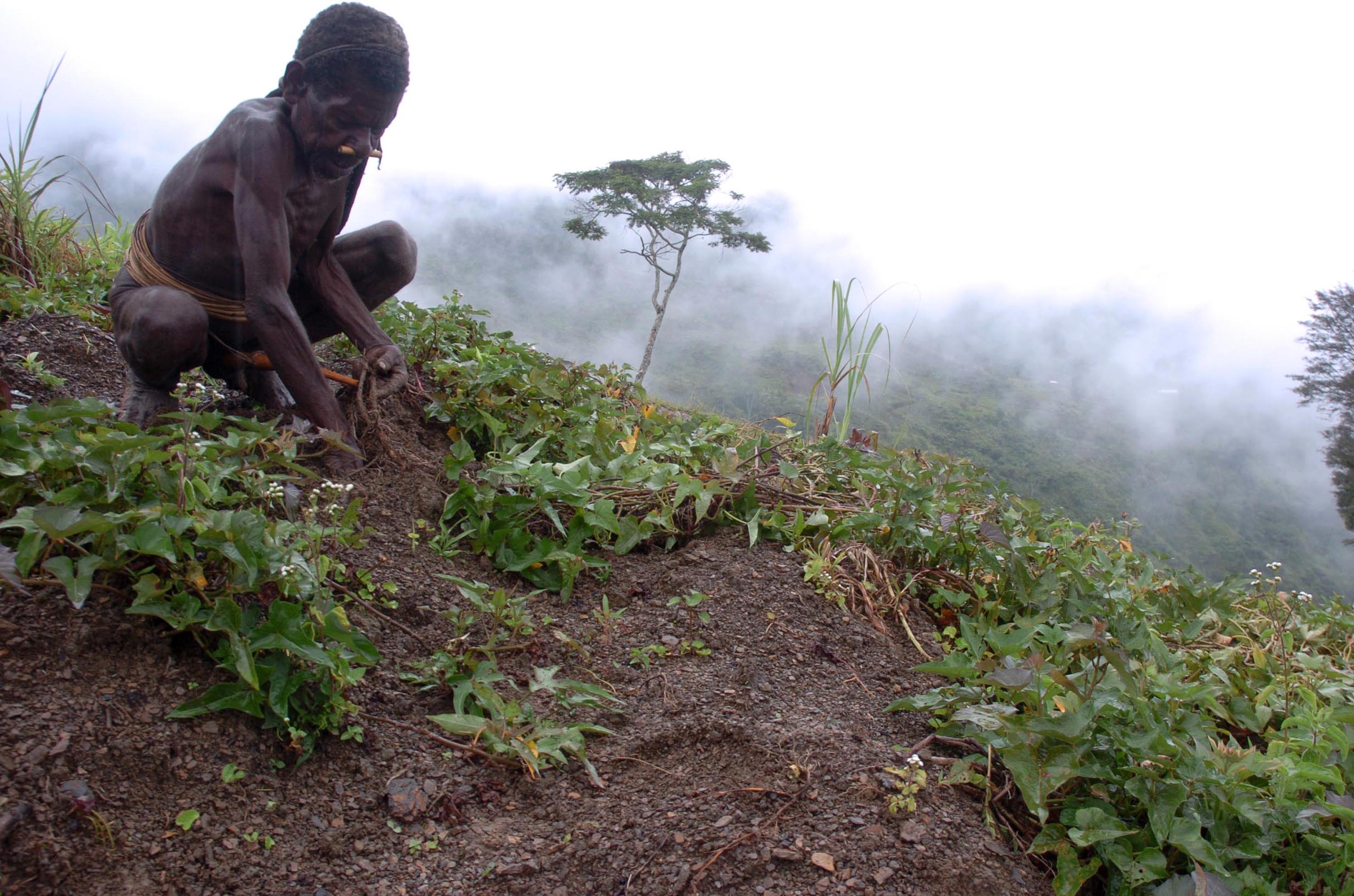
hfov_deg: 67.5
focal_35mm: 27
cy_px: 448
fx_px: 1013
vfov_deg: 47.7
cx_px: 677
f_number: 8
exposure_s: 1/100
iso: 200
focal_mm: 18
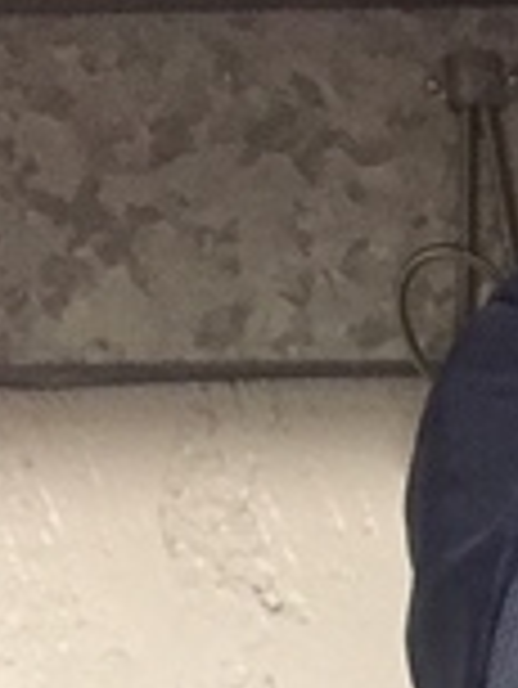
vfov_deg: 11.6
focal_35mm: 142
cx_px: 1164
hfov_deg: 9.5
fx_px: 2829
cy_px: 1628
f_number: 2.2
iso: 250
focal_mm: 4.15
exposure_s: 1/20
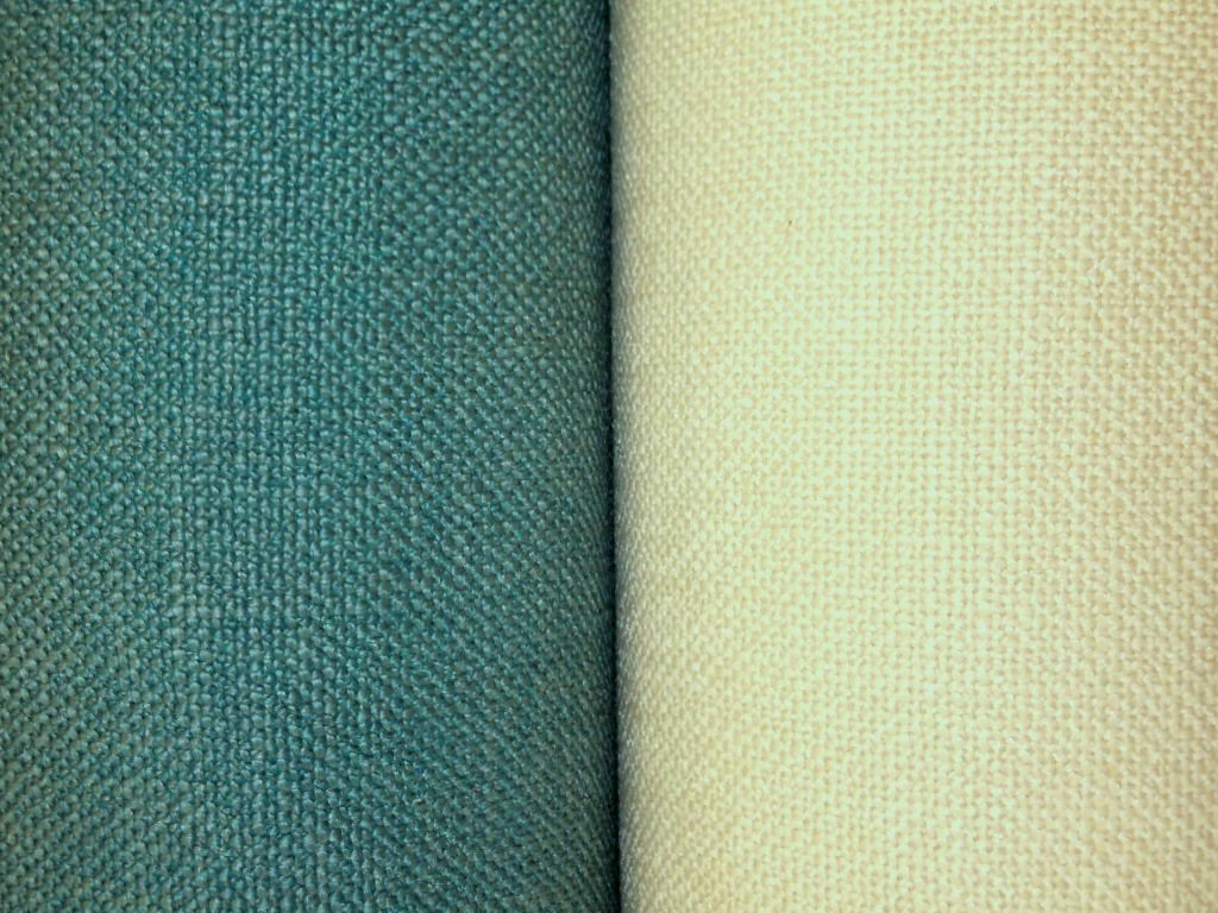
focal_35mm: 45
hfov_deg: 42.1
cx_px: 609
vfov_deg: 32.2
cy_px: 456
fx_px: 1583
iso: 250
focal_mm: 8.1
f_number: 4.6
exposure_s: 1/50
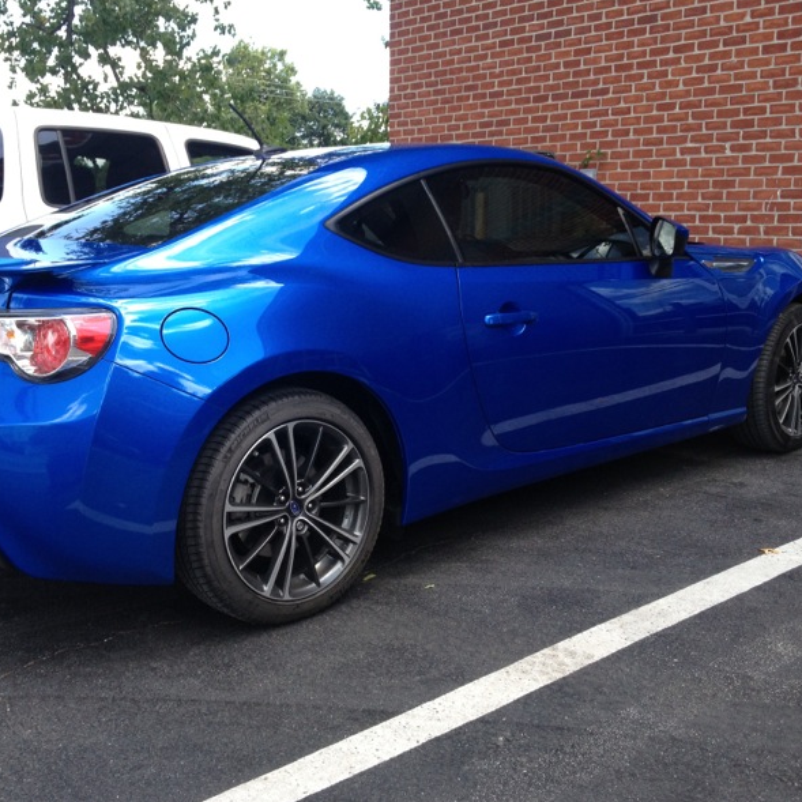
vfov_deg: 40.0
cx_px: 336
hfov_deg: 39.9
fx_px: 1101
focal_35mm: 42
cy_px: 398
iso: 50
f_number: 2.4
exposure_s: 1/240
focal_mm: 4.28
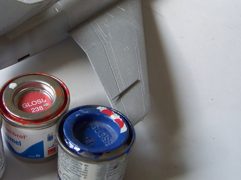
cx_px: 73
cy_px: 48
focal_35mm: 57
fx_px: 397
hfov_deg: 33.4
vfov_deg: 25.4
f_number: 2.8
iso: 80
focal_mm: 6.3
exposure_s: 1/90
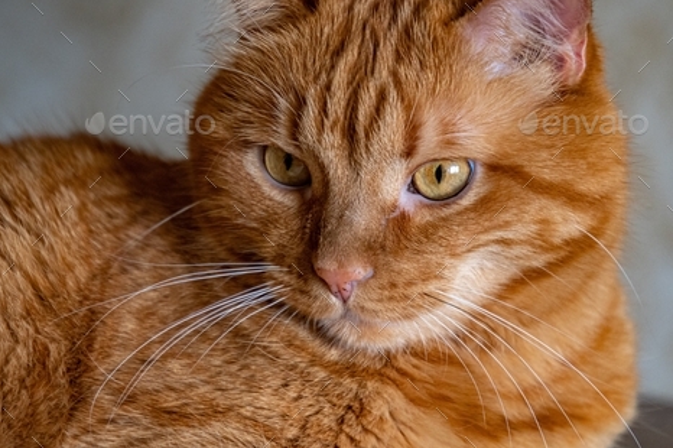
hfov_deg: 13.5
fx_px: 2839
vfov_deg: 9.0
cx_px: 362
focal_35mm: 152
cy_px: 191
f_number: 4
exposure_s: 1/125
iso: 1100
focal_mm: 80
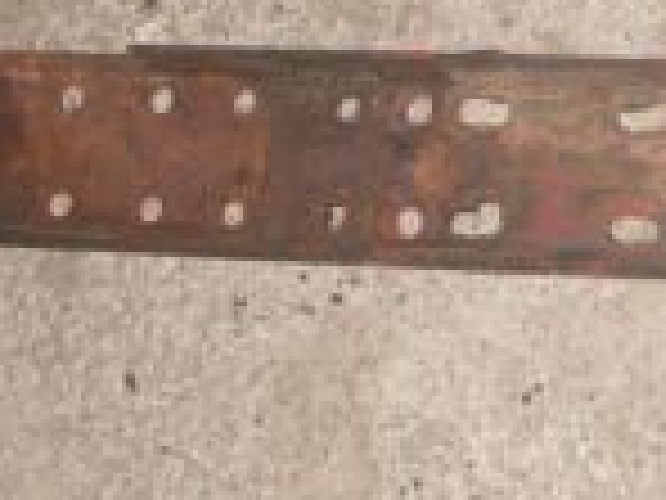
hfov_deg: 16.5
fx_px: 2213
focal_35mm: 115
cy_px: -68
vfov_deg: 12.6
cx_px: 774
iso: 200
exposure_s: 1/40
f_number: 3.3
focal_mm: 6.3
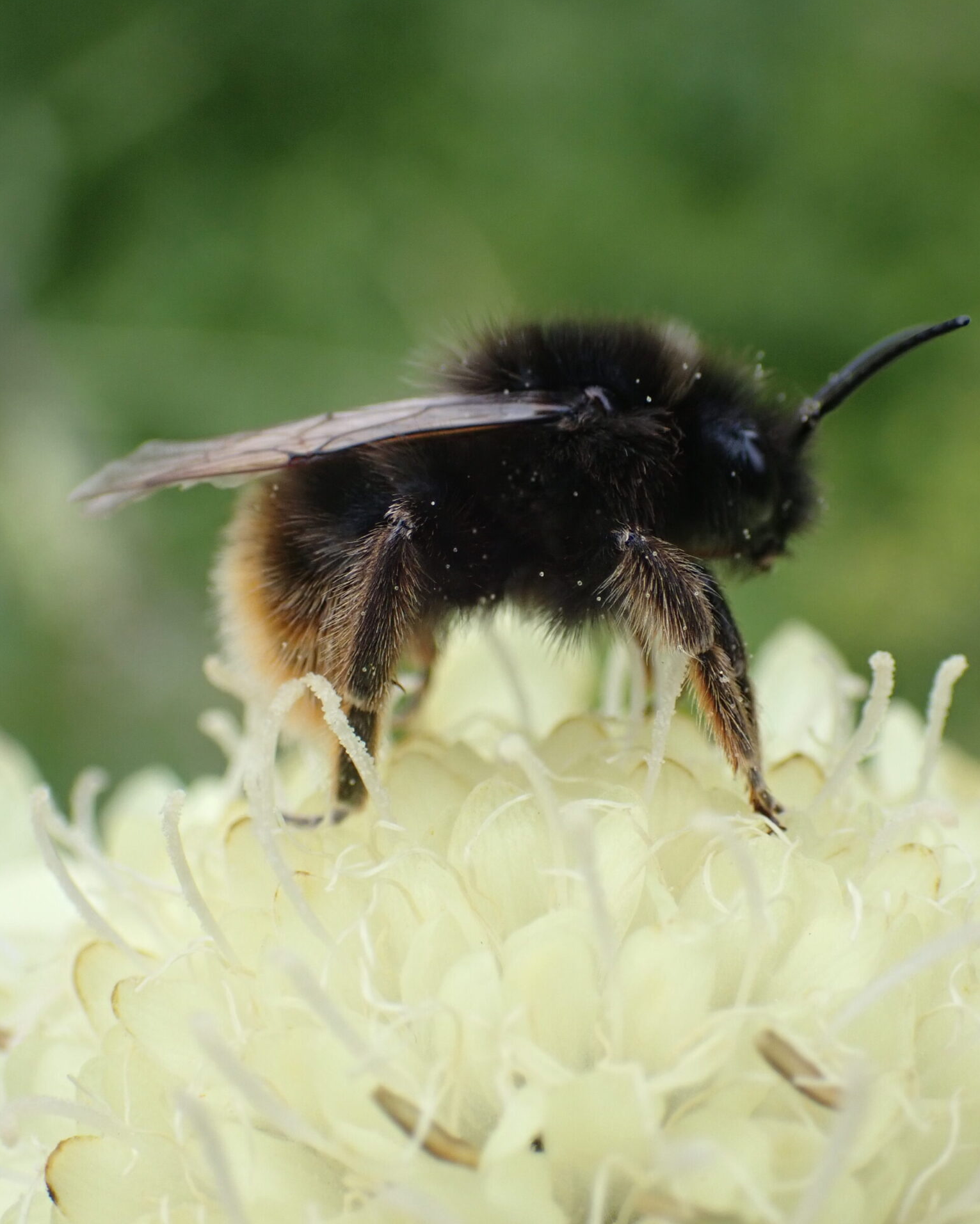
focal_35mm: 70
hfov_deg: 21.9
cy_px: 605
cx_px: 490
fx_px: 2537
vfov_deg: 27.1
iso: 250
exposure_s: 1/250
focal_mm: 11.88
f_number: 3.8
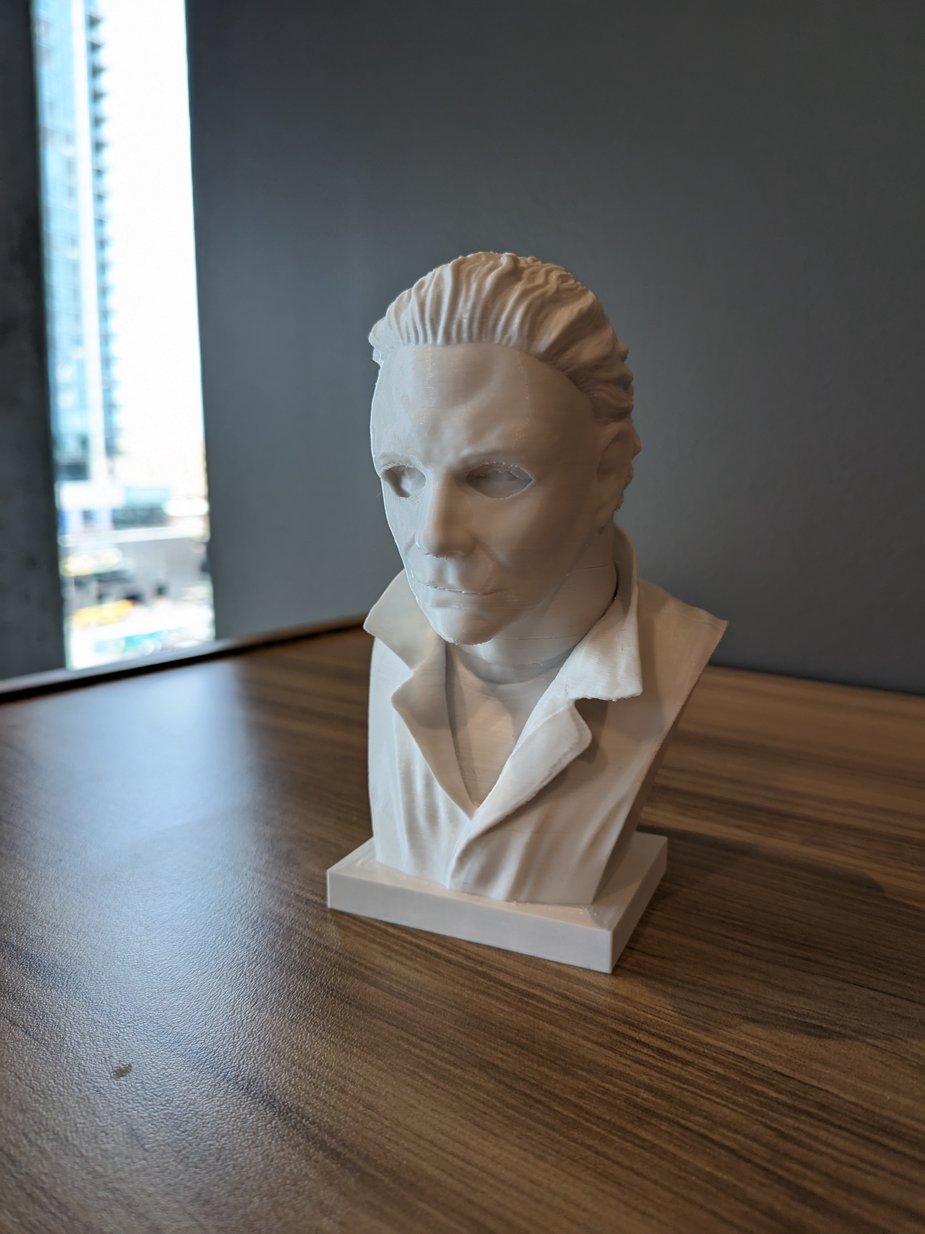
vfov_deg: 71.6
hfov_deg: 56.8
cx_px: 462
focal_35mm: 24
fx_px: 855
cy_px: 617
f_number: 1.7
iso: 66
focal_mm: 4.53
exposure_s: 1/120
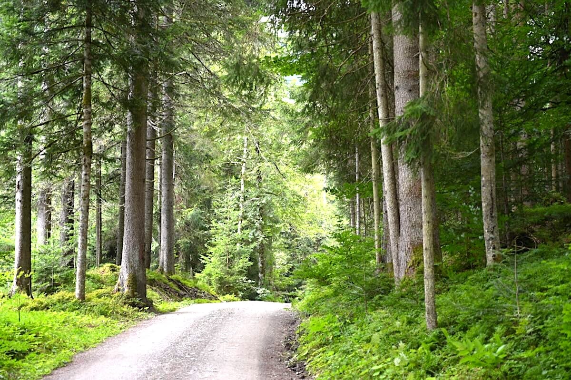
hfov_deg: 31.0
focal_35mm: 65
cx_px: 286
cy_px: 190
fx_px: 1030
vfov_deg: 20.9
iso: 100
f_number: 4
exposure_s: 1/30
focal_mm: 65
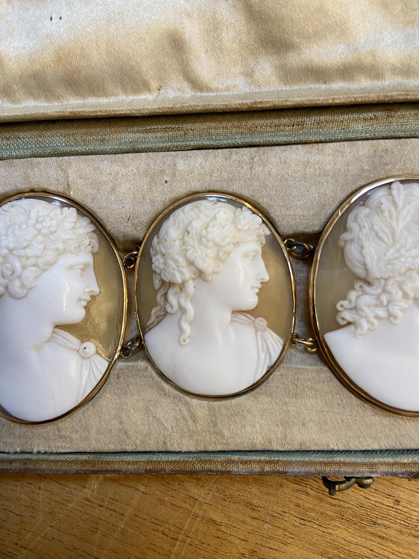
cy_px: 280
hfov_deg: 53.1
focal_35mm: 26
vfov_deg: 67.3
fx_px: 420
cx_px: 210
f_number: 1.8
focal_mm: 4.25
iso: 80
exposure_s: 1/50
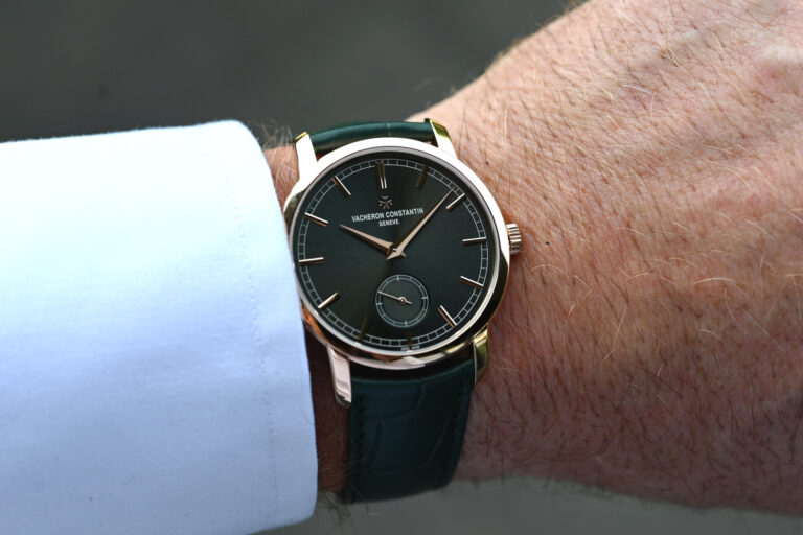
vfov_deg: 22.6
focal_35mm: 60
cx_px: 402
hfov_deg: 33.4
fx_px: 1338
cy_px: 268
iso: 400
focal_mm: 60
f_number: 6.3
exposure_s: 1/500
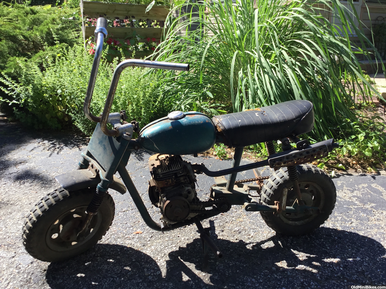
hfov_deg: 58.4
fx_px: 346
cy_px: 144
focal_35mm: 31
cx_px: 193
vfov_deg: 45.4
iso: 25
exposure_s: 1/448
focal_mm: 3.3
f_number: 2.4
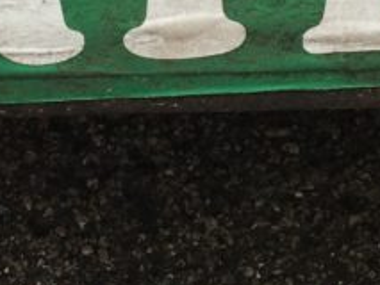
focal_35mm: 156
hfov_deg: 12.6
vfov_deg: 9.5
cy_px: -7
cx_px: 81
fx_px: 1713
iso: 25
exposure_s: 1/625
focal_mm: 4.15
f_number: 2.2
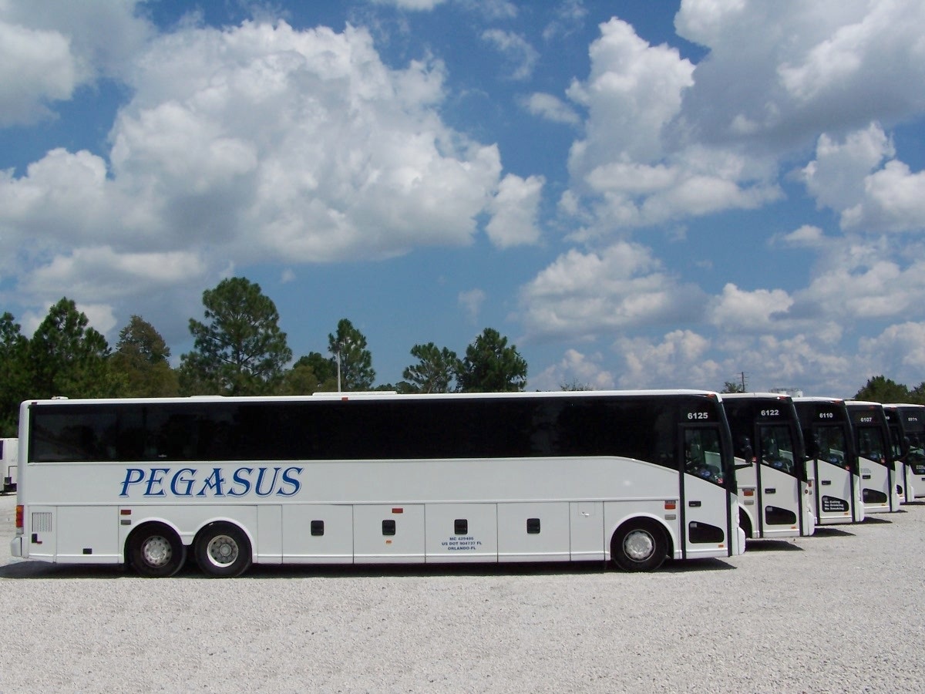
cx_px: 462
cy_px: 347
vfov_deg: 37.7
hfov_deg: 49.0
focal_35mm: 38
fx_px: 1015
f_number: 5.6
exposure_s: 1/1000
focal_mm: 6.3
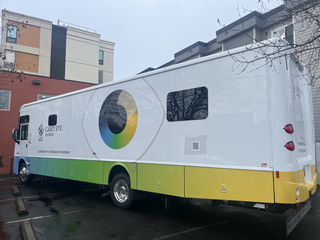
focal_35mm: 26
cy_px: 120
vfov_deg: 53.1
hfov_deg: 67.3
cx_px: 160
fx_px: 240
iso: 50
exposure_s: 1/959
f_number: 1.6
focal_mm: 5.1
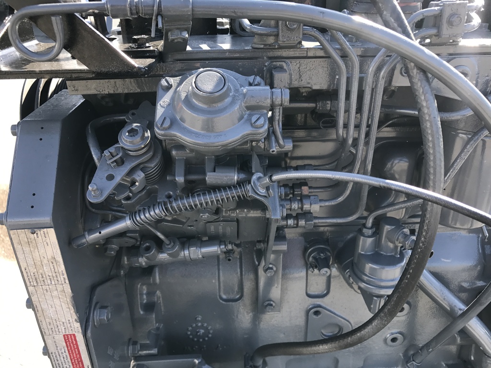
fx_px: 397
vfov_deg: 49.7
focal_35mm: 28
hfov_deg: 63.4
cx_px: 246
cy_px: 184
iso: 20
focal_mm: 3.99
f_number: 1.8
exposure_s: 1/259
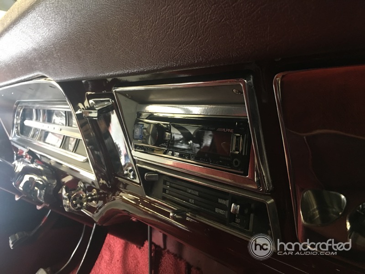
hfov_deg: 61.7
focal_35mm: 29
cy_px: 137
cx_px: 182
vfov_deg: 48.2
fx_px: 306
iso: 200
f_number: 2.2
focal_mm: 4.15
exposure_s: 1/24
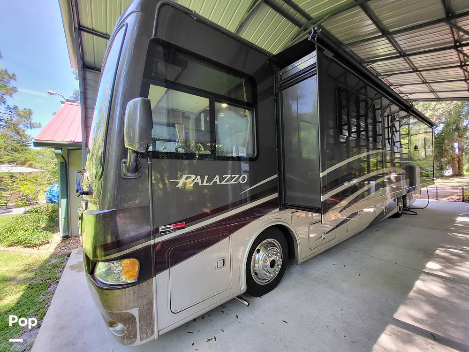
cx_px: 234
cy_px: 176
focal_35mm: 13
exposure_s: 1/60
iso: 64
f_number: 2.2
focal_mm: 1.74
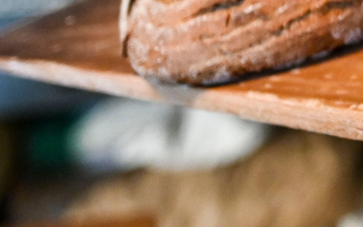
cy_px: -120
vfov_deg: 13.6
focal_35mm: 90
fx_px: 890
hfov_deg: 18.1
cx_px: 660
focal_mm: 20
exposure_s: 1/250
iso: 3200
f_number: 2
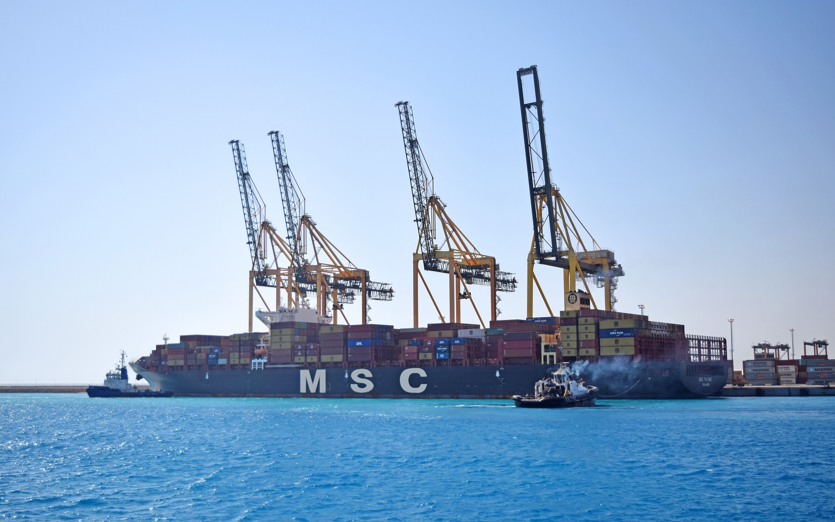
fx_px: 945
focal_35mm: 42
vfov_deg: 30.9
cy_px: 262
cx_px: 418
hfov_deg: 47.7
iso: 250
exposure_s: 1/4000
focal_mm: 27
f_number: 4
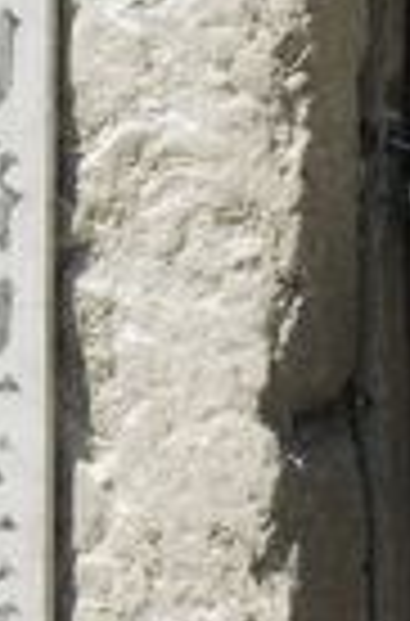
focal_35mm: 366
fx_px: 6300
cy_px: 567
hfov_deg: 3.7
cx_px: 559
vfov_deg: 5.6
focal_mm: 56
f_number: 9
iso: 200
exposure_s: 1/1600
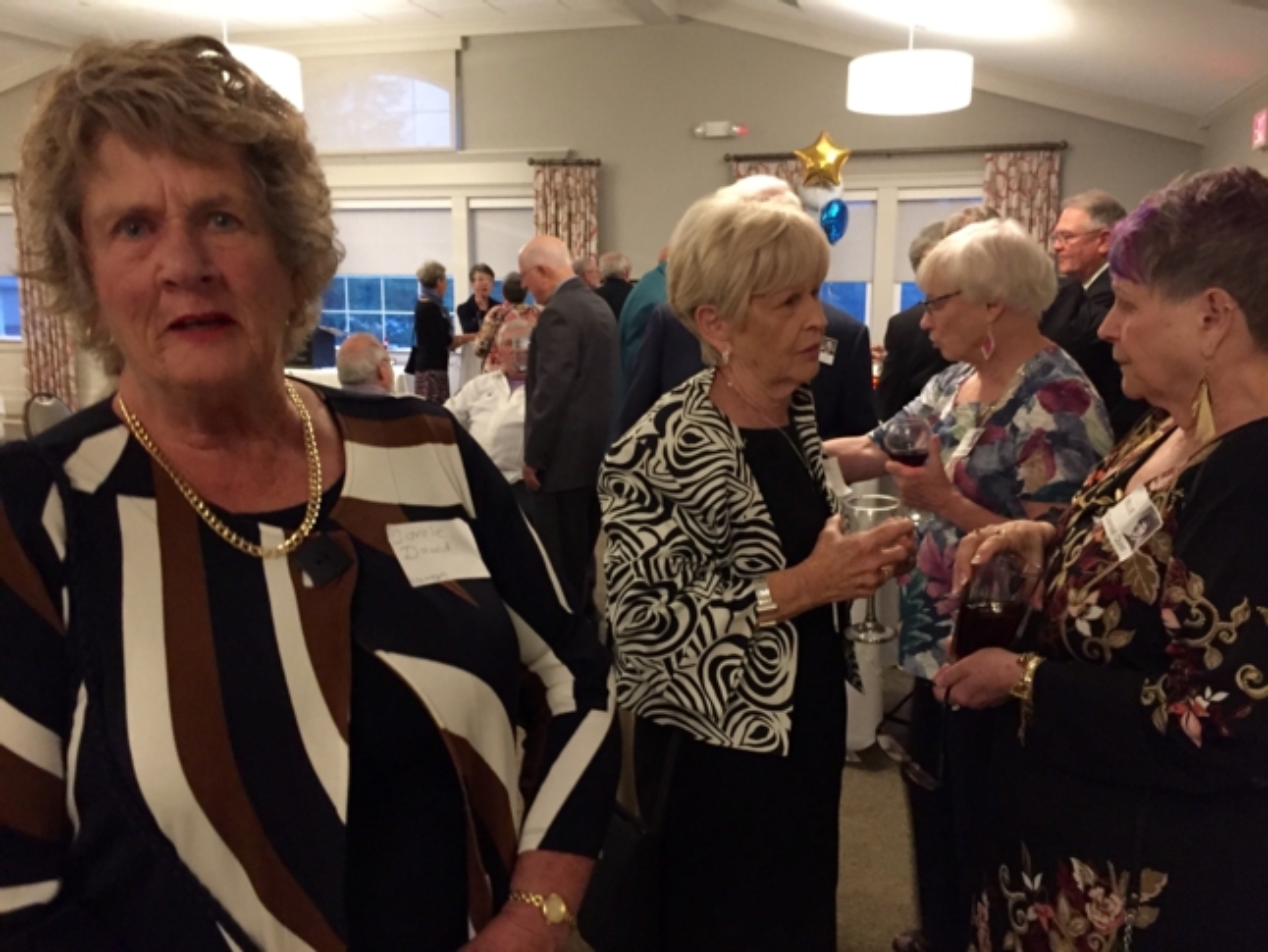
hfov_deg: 61.6
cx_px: 634
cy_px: 476
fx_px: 1063
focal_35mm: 29
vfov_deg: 48.3
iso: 640
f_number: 2.2
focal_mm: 4.15
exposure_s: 1/15
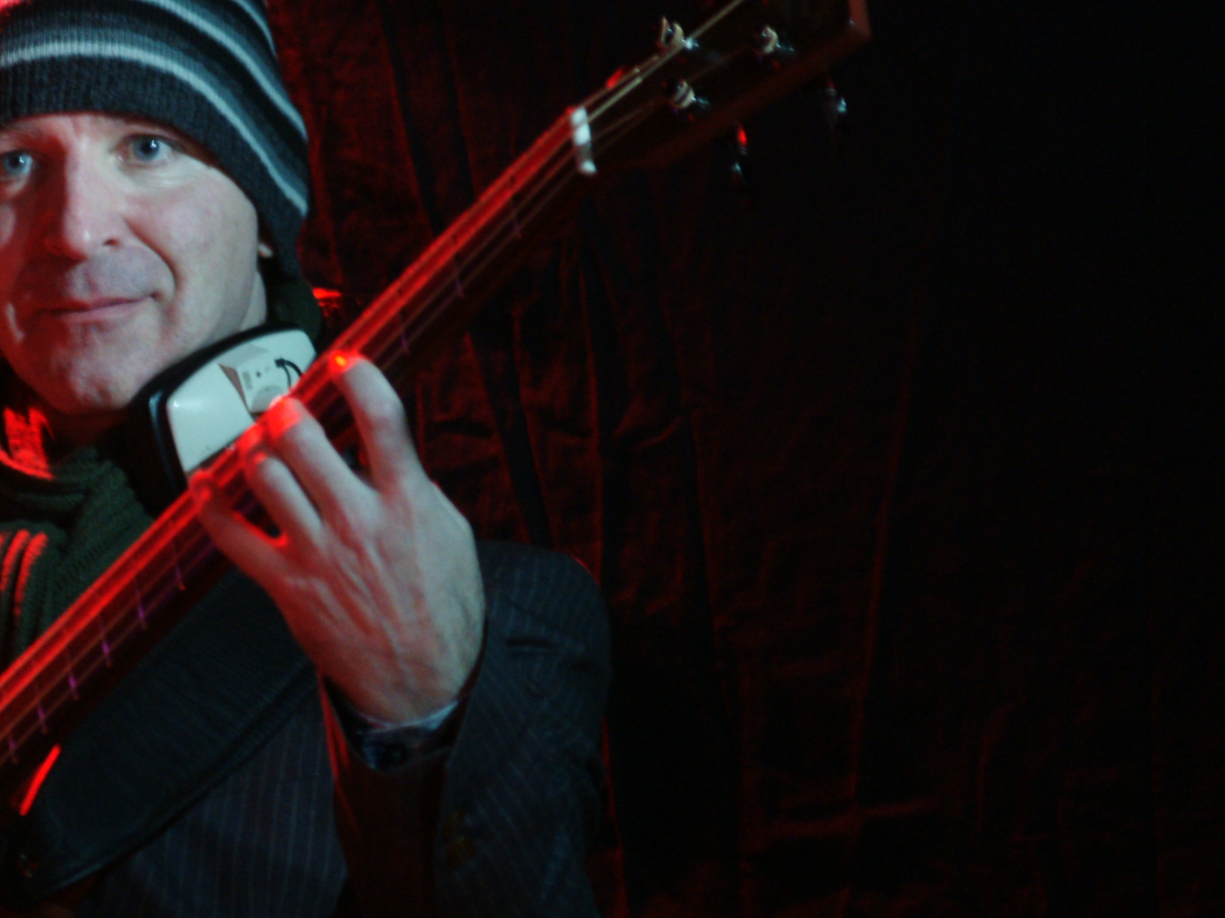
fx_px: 20772
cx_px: 86
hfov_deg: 3.4
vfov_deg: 2.5
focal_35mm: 587
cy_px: 446
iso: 1000
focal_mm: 200
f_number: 2.8
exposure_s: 1/60
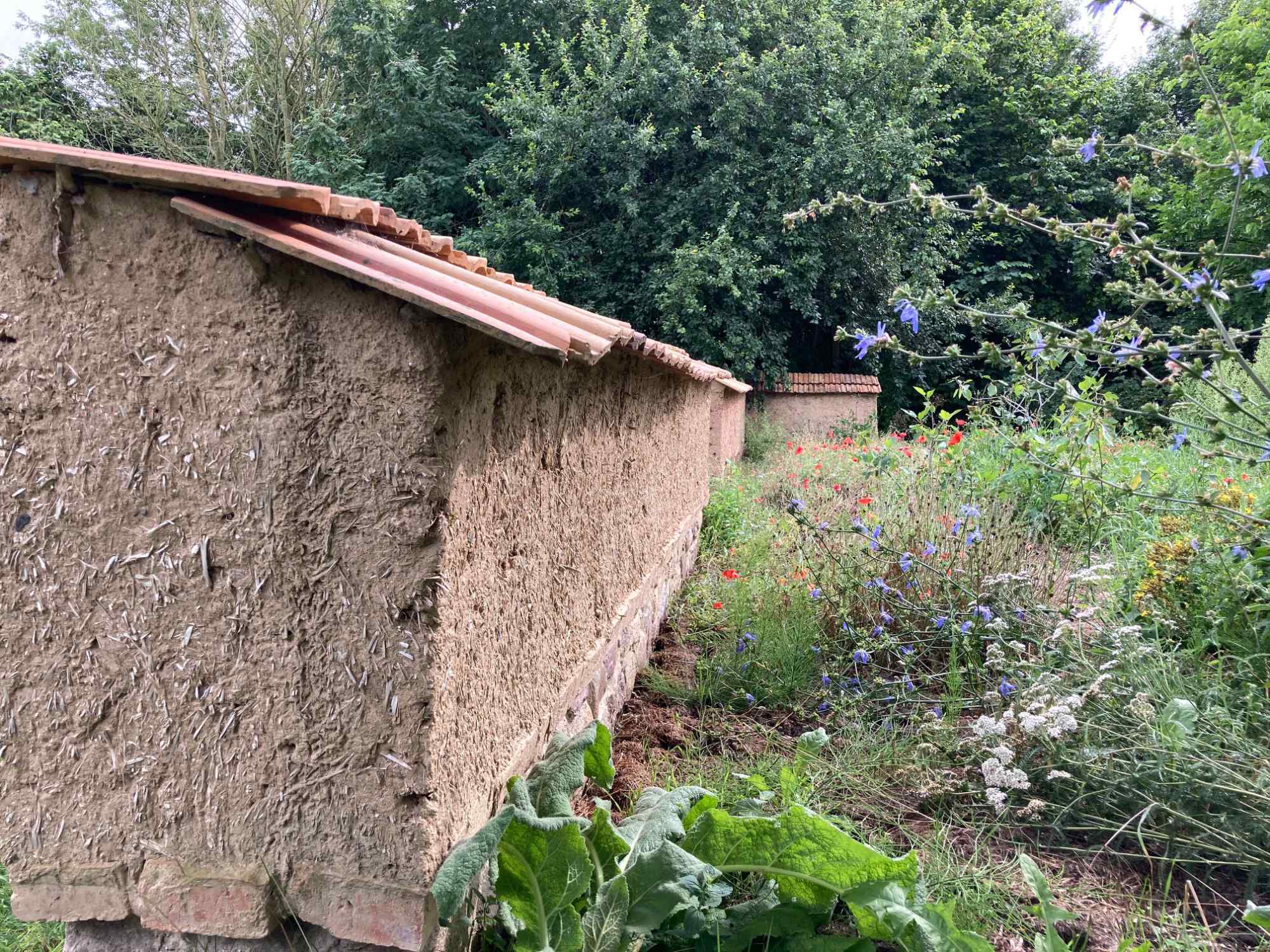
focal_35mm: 28
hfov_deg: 63.4
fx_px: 1027
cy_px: 476
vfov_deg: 49.7
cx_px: 635
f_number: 1.8
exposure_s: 1/322
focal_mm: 4
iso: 20
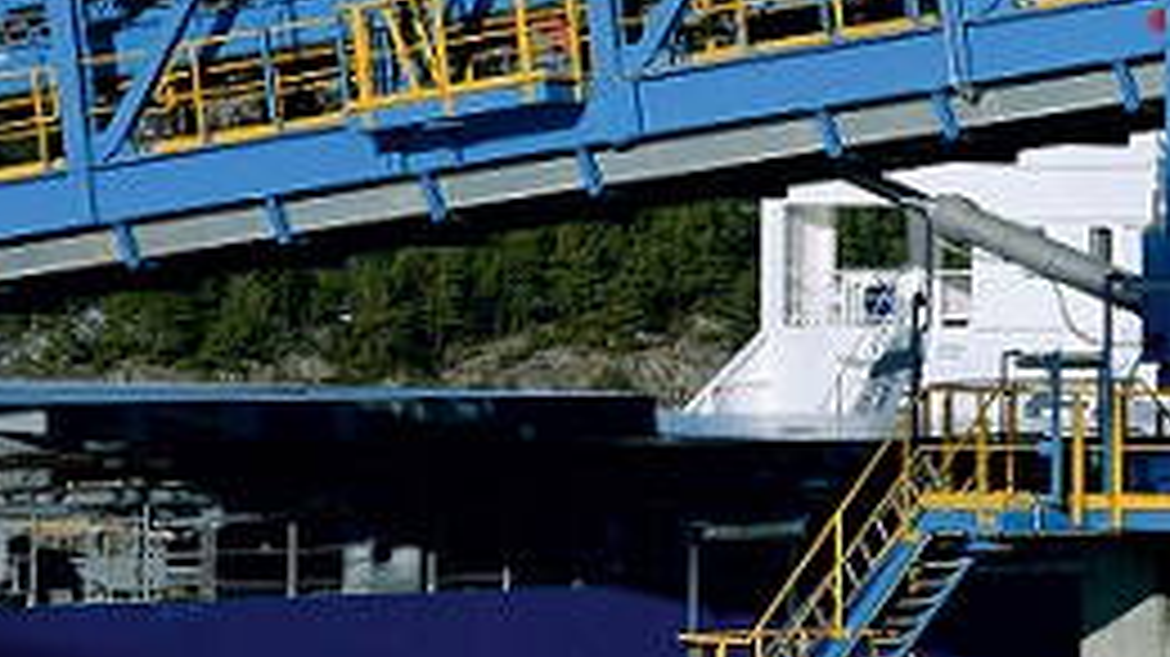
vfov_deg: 5.2
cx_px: 842
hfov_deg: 9.2
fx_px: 7257
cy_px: -86
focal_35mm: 234
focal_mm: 50
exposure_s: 1/320
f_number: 9
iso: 100
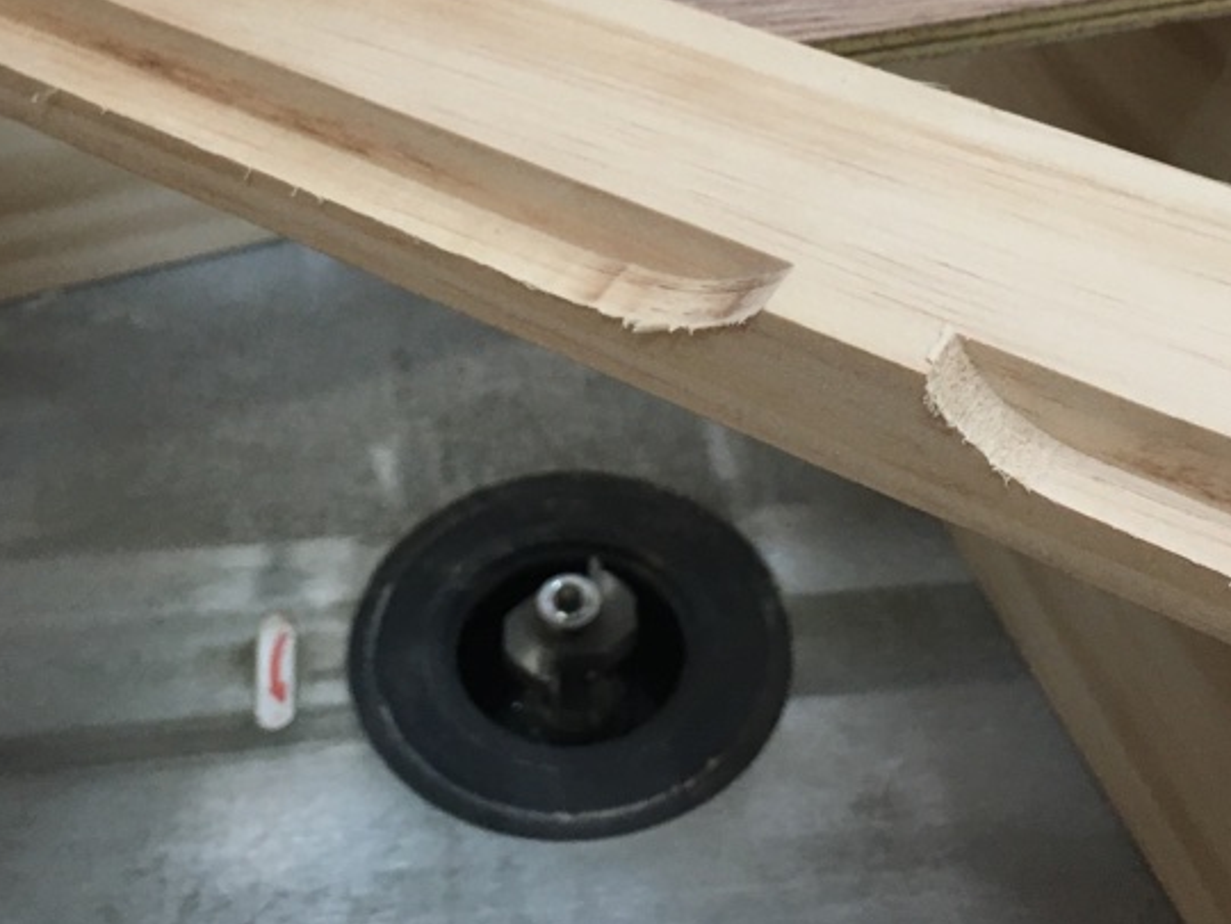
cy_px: 171
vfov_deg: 26.0
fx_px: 1956
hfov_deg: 34.9
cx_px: 584
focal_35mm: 55
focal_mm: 4.15
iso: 50
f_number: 2.2
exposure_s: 1/33
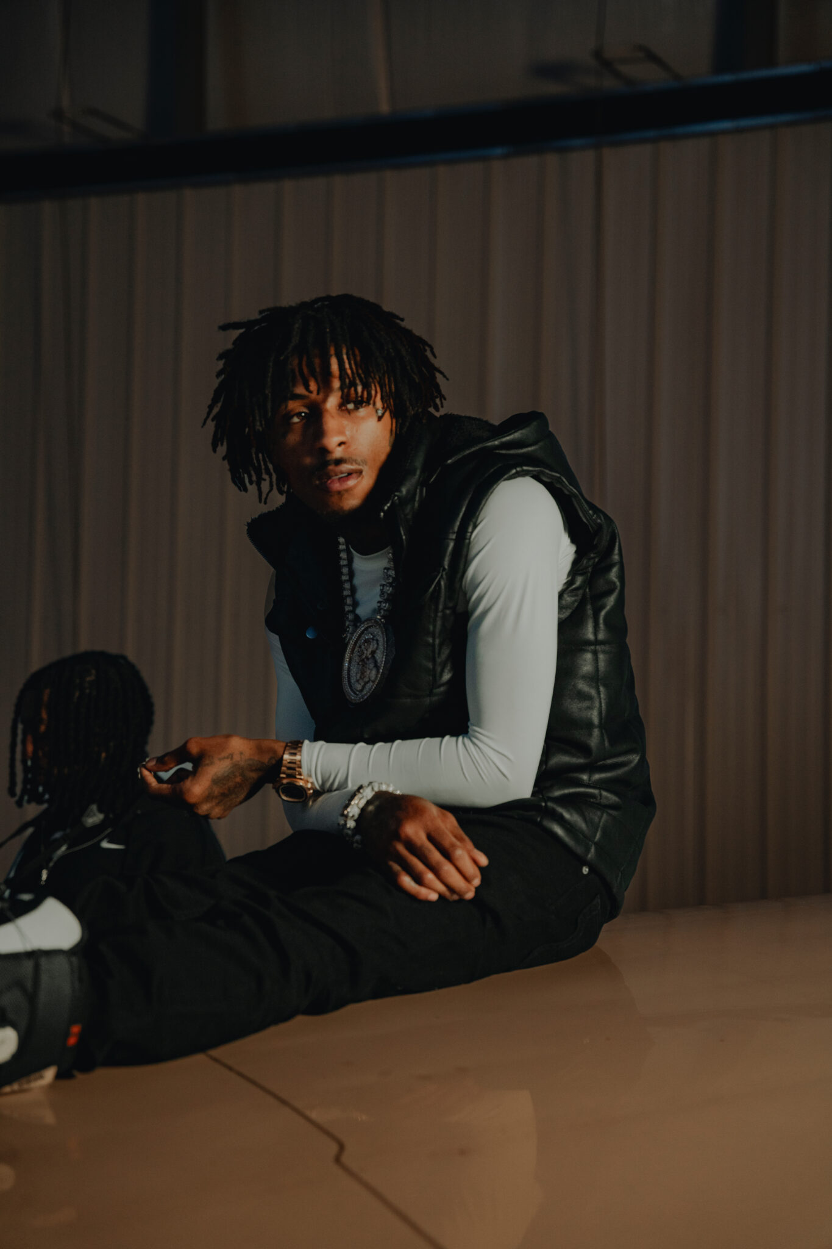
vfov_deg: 28.8
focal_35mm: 70
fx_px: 2427
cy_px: 624
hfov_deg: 19.5
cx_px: 416
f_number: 3.5
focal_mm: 70
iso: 3200
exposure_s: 1/250
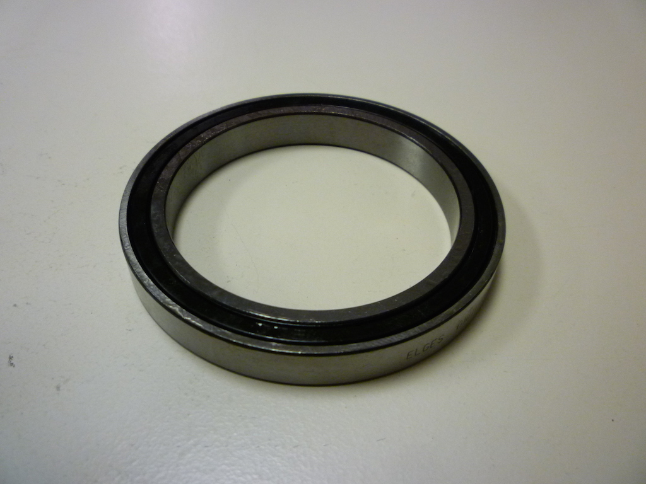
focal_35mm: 29
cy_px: 242
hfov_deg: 61.7
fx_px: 541
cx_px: 323
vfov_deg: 48.2
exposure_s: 1/30
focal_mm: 5.2
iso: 320
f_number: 3.3
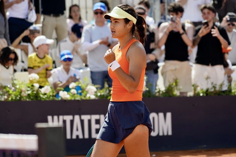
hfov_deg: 8.6
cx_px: 118
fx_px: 1573
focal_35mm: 240
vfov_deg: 5.7
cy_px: 78
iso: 1600
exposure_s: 1/3200
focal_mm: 240
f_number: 6.3
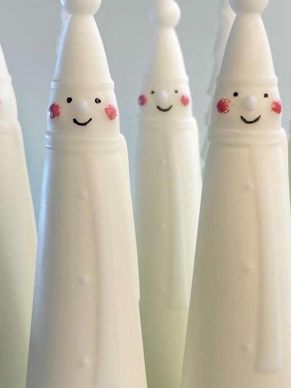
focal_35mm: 61
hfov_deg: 24.0
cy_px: 228
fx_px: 684
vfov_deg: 31.6
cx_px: 156
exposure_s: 1/100
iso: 50
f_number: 1.6
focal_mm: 4.2
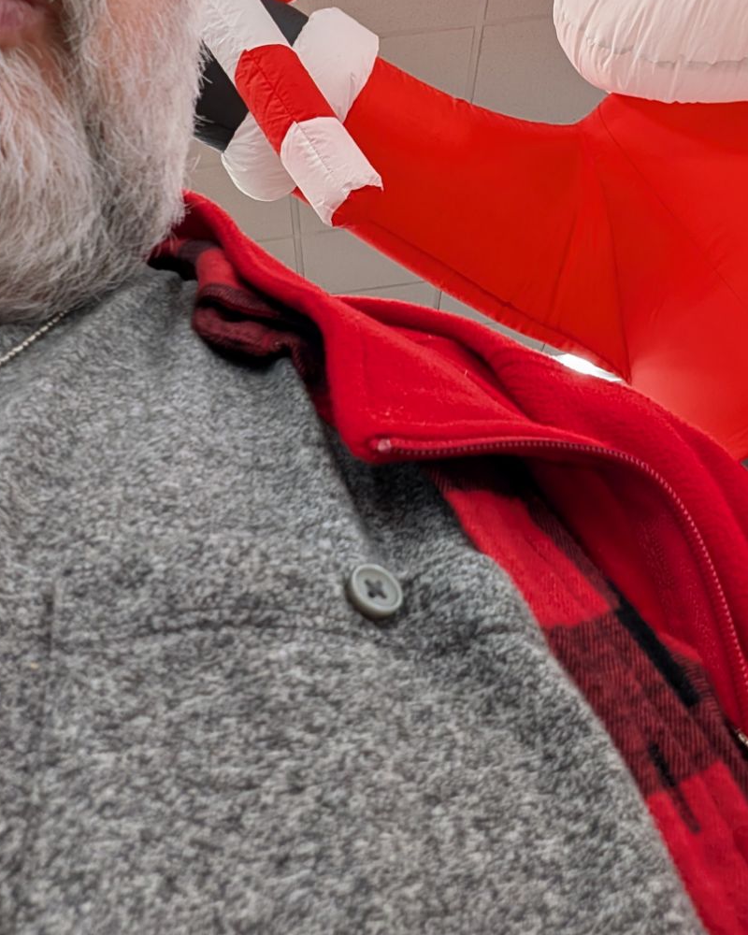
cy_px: 165
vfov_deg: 42.4
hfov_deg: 36.4
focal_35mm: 41
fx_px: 1135
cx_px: 433
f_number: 2.2
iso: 128
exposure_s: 1/120
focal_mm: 2.74
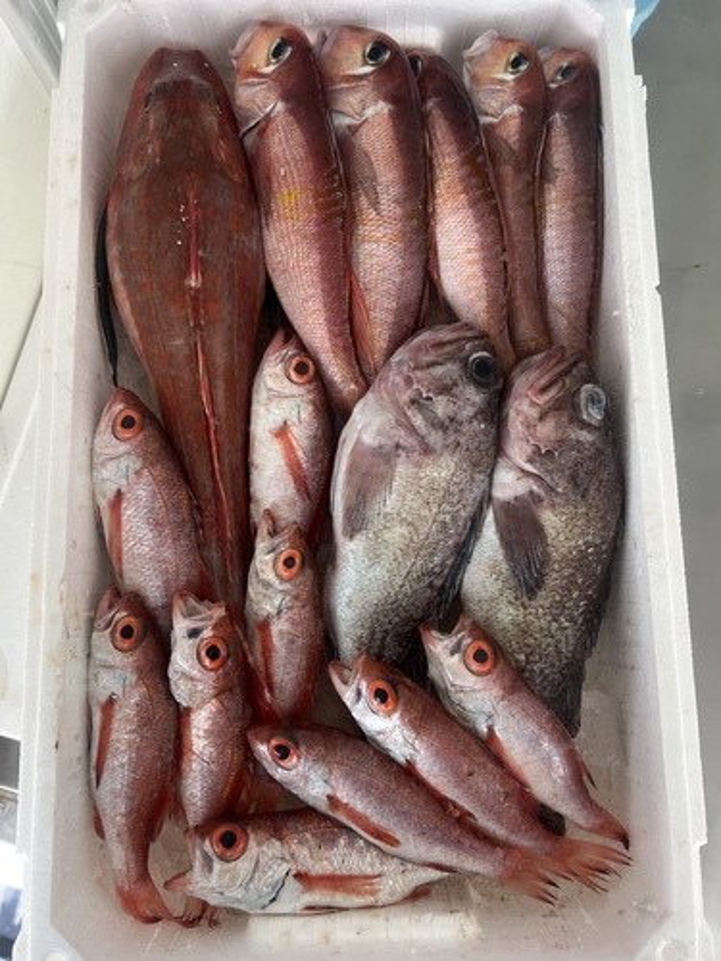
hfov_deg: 53.1
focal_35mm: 26
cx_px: 360
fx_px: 722
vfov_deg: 67.3
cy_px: 480
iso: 80
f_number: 1.5
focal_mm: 5.7
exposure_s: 1/121
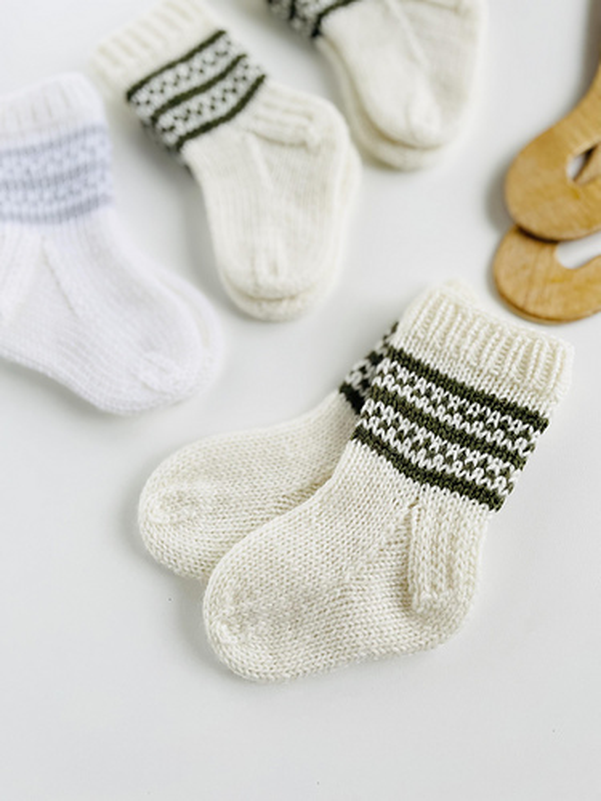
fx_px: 602
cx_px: 300
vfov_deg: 67.3
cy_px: 400
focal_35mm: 26
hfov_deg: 53.1
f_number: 1.6
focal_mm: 4.2
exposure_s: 1/60
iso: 160
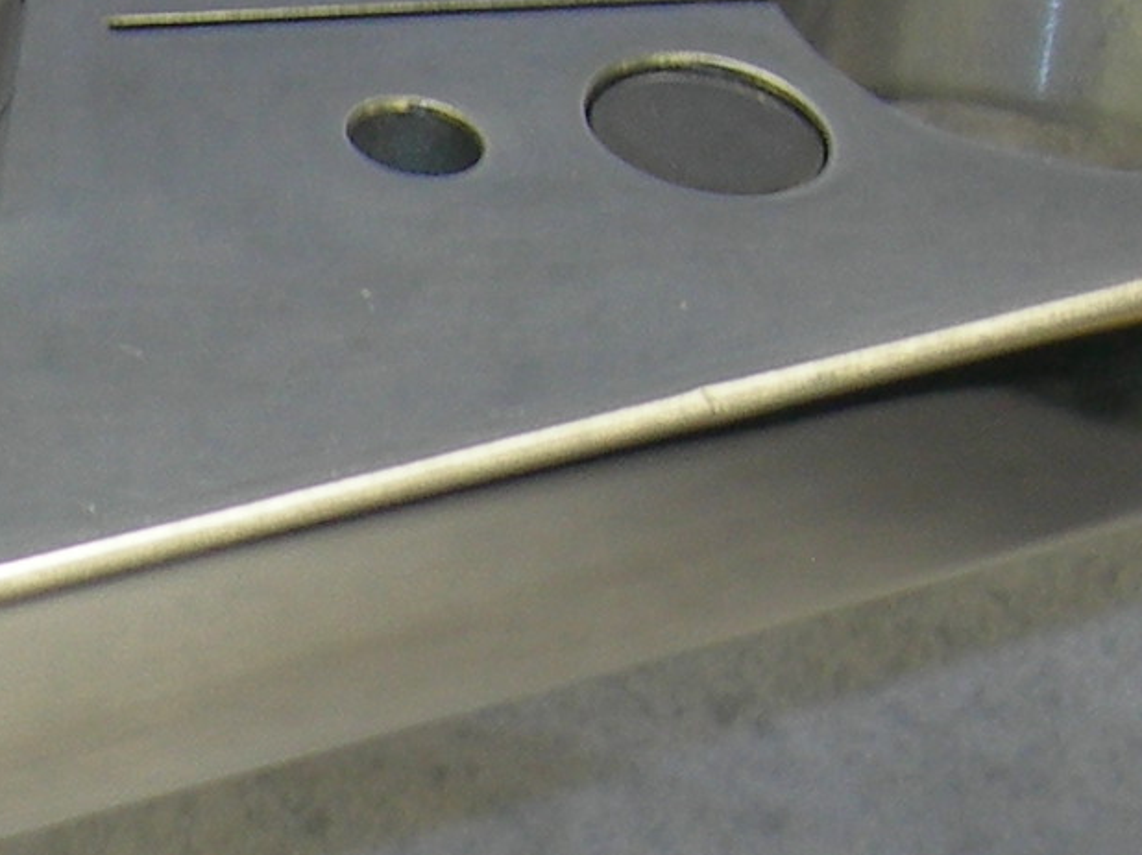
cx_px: -425
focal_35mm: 189
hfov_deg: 10.2
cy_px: 1237
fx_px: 6233
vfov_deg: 7.7
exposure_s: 1/30
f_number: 2.8
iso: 50
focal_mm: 7.8
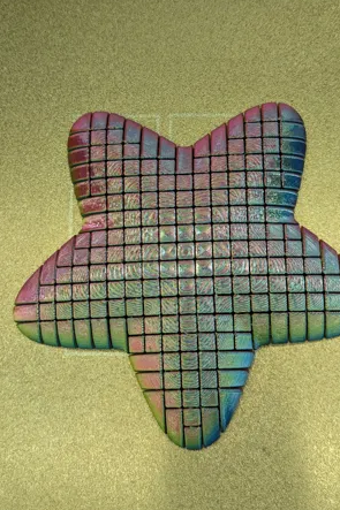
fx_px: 851
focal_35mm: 60
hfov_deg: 22.6
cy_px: 234
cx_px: 192
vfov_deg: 33.4
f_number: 1.85
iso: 171
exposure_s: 1/120
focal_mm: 6.81
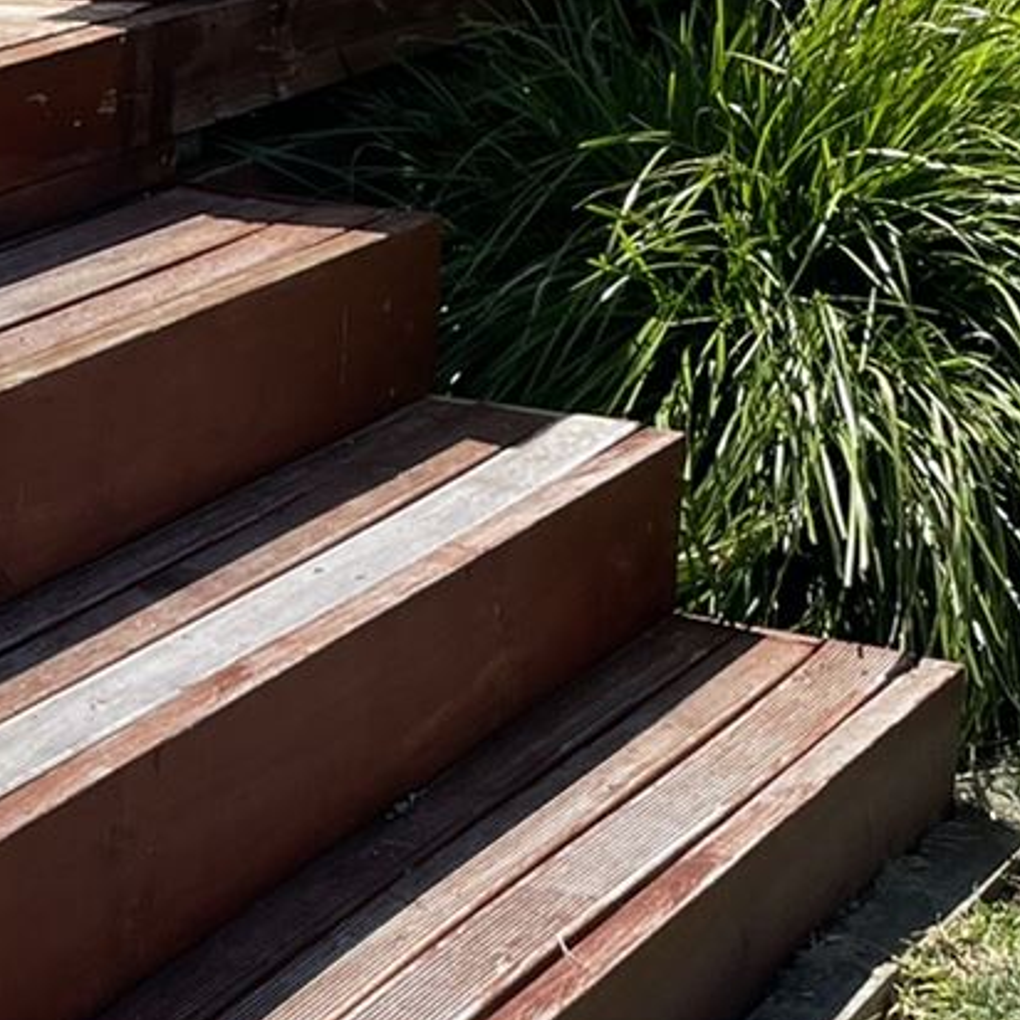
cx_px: -458
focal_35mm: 107
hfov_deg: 15.2
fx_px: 3567
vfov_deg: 16.3
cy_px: 503
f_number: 1.6
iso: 32
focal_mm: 4.2
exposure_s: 1/3205
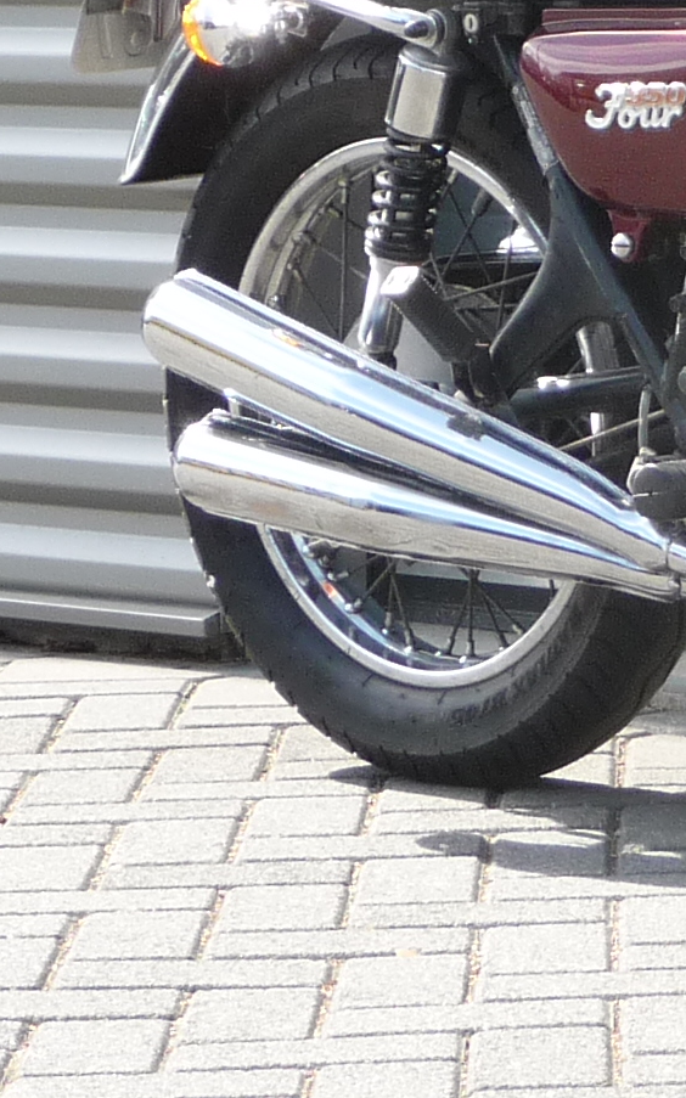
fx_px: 6045
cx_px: 1056
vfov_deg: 10.3
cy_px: 208
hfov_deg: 6.4
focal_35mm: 202
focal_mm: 8.5
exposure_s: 1/160
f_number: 4.2
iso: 100
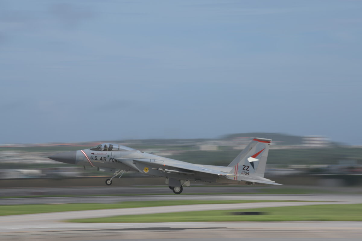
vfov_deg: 6.9
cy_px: 120
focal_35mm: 200
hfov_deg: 10.3
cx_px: 181
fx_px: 2011
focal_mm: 200
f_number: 11
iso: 31
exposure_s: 1/60
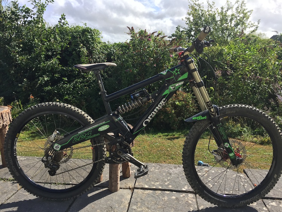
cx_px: 141
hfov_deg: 61.7
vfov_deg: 48.2
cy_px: 106
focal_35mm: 29
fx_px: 236
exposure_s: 1/1364
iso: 32
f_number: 2.2
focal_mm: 4.15
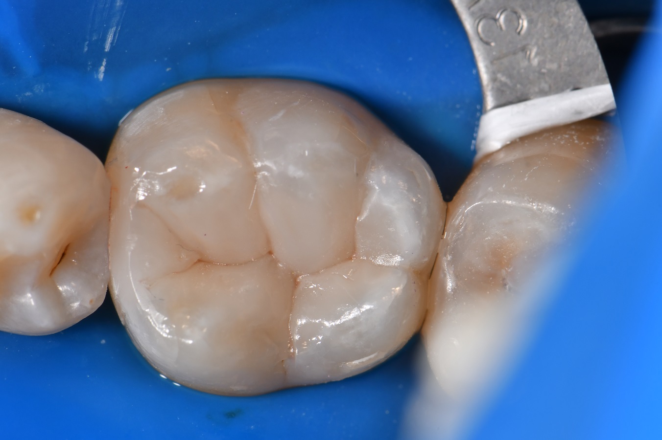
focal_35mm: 157
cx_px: 331
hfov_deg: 13.1
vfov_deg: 8.7
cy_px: 220
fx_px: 2886
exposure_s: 1/160
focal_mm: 105
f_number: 29
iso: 200
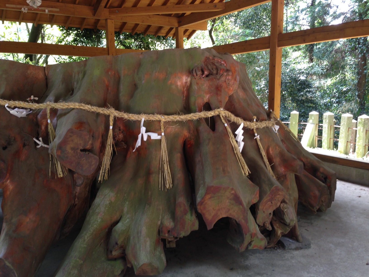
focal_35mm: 33
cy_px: 138
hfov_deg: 55.4
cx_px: 184
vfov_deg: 42.9
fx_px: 352
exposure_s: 1/20
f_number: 2.4
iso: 50
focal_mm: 4.12
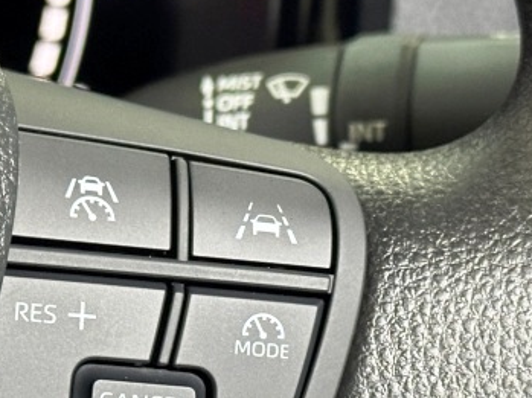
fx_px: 2165
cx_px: 198
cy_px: 319
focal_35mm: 141
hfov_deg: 14.0
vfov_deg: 10.5
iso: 320
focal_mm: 6.86
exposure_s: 1/40
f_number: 1.78
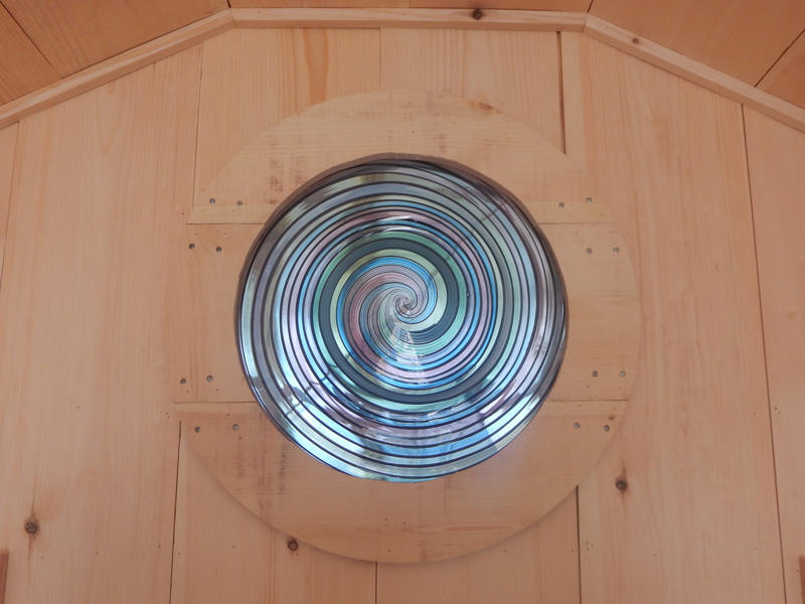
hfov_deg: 49.0
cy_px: 302
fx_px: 884
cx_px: 402
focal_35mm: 38
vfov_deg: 37.7
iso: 125
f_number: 3.4
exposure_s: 1/40
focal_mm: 6.8
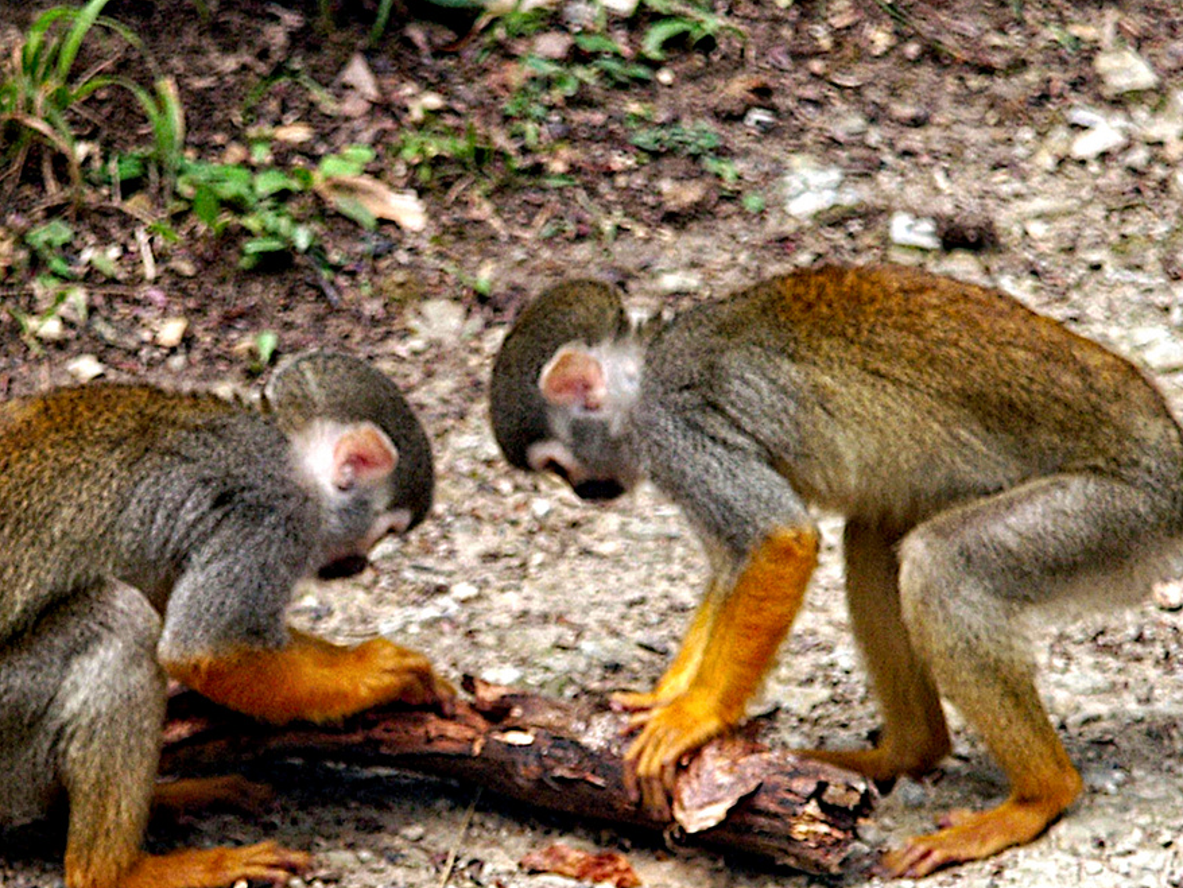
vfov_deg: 4.5
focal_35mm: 328
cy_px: 676
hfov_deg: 6.0
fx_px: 11212
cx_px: 459
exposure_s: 1/350
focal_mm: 50.69
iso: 100
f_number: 3.5
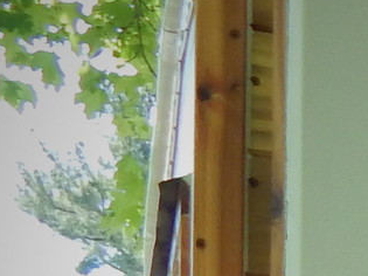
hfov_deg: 6.7
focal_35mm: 246
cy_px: 906
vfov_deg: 5.6
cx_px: 1345
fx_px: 2614
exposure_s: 1/200
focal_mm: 5.6
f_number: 3.2
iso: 125
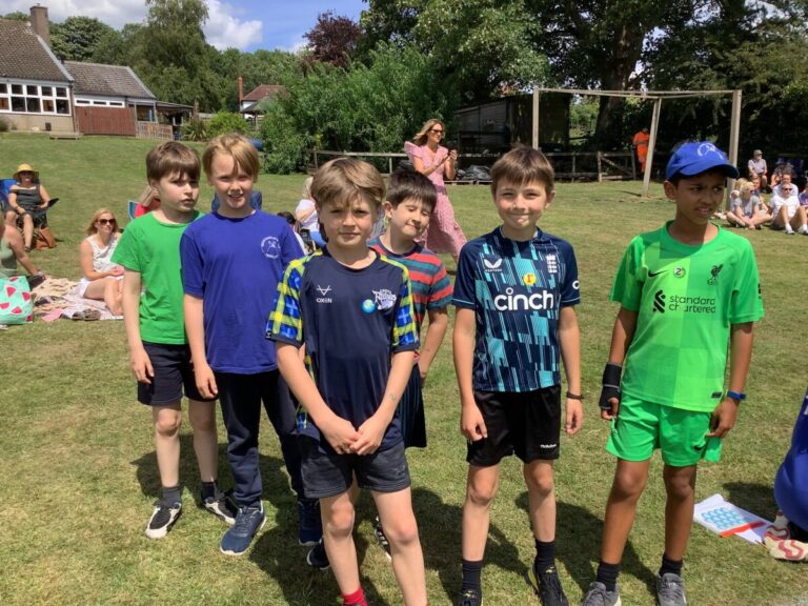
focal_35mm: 31
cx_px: 404
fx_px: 724
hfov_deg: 58.4
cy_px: 303
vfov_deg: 45.4
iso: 25
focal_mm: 3.3
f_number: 2.4
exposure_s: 1/1058
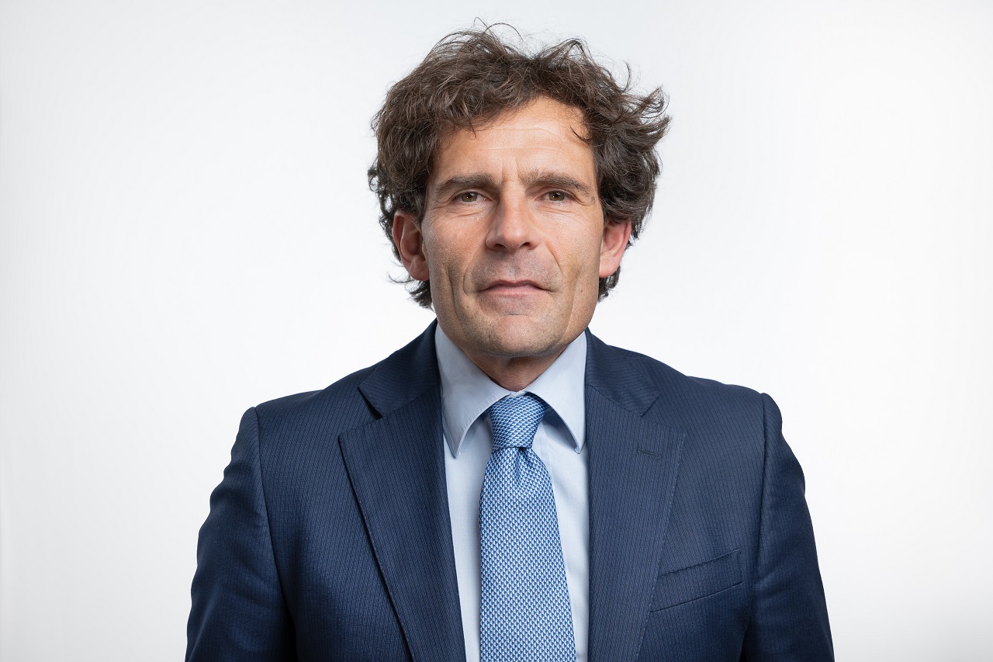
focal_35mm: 65
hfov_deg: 31.0
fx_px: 1793
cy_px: 331
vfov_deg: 20.9
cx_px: 496
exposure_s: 1/250
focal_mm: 65
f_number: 4.5
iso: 640
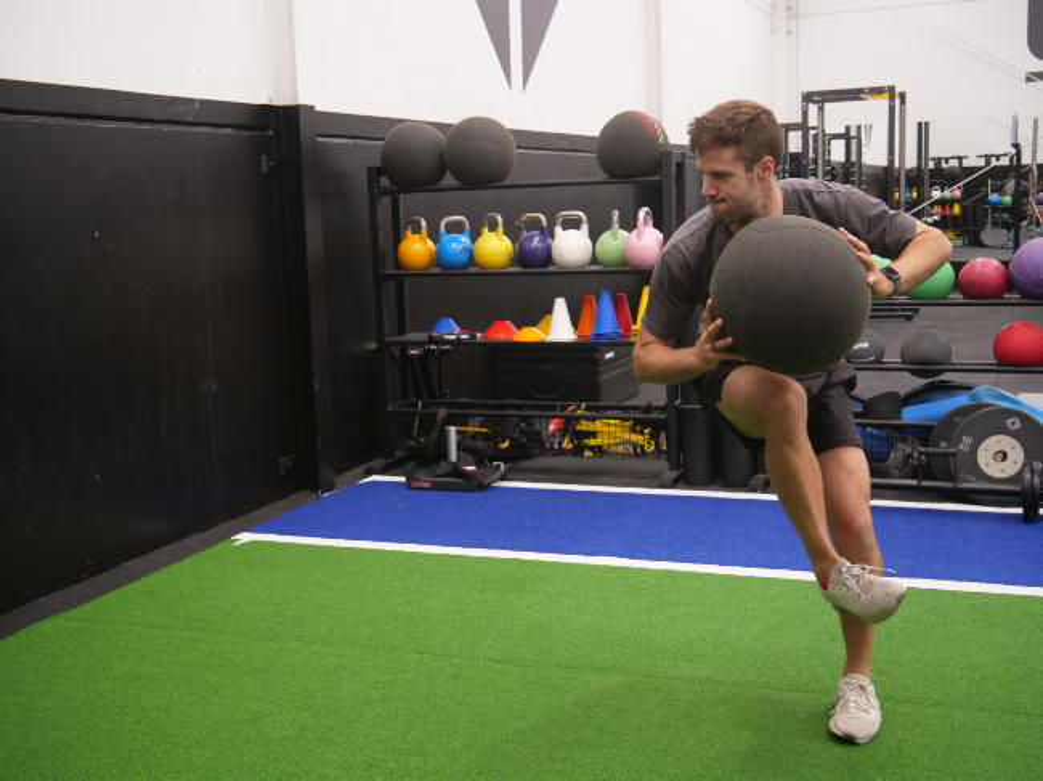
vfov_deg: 32.9
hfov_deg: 43.0
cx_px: 522
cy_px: 390
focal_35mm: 44
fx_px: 1325
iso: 800
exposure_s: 1/160
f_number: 4.2
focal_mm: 22
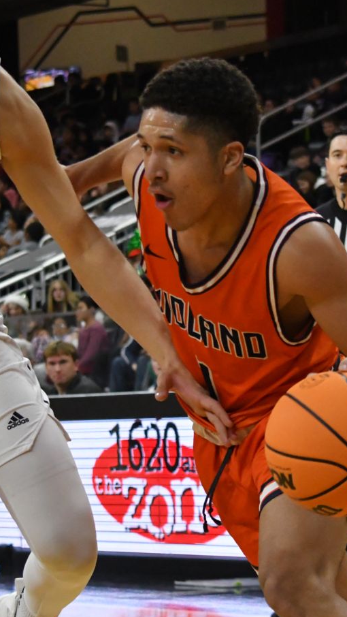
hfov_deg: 6.7
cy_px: 315
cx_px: 272
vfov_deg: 11.9
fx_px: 2959
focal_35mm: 181
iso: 5000
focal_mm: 58
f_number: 5
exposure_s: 1/1250
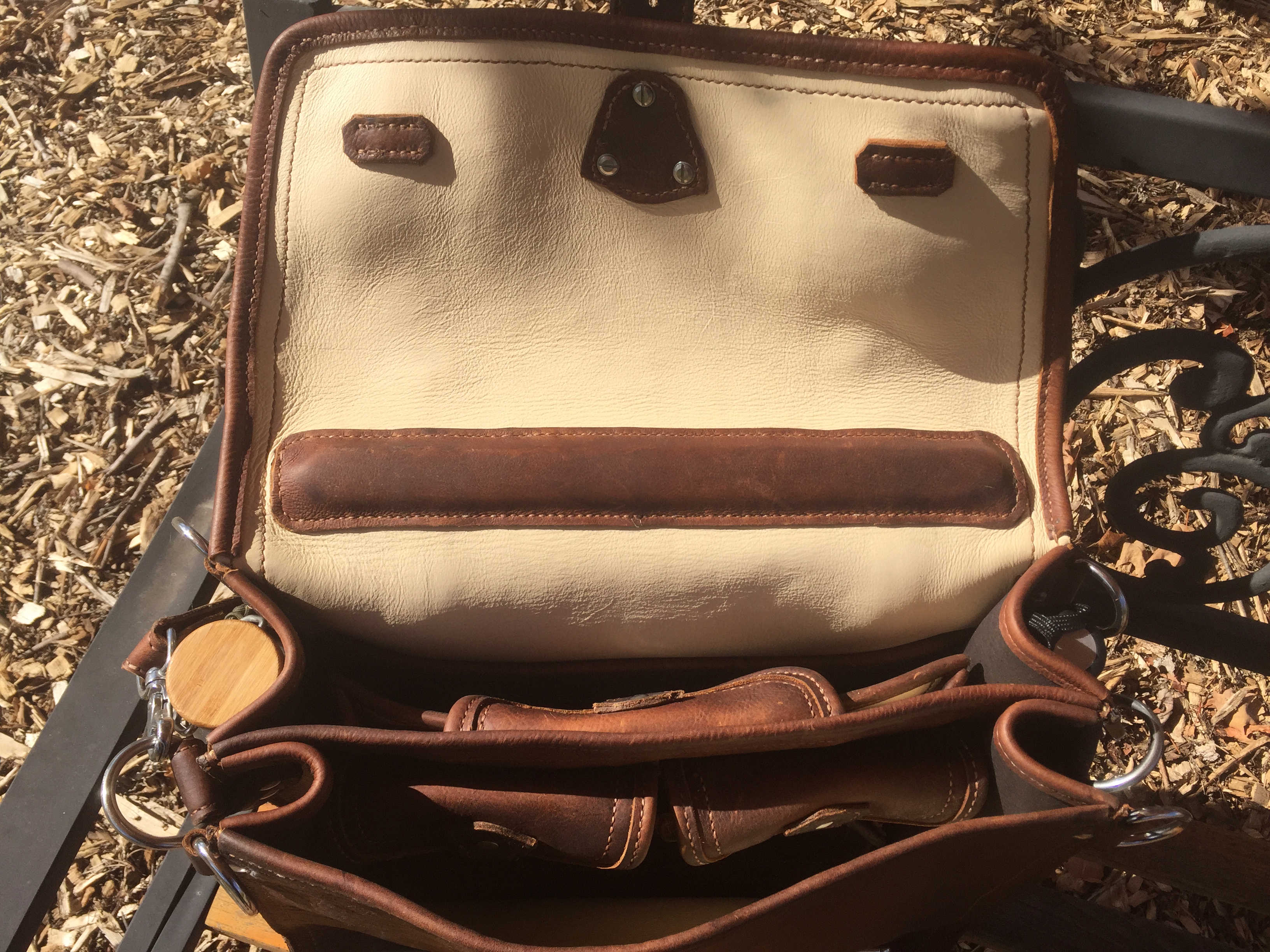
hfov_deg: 61.7
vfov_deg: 48.2
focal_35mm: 29
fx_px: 1064
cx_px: 635
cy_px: 476
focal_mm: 4.15
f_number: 2.2
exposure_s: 1/2198
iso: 32
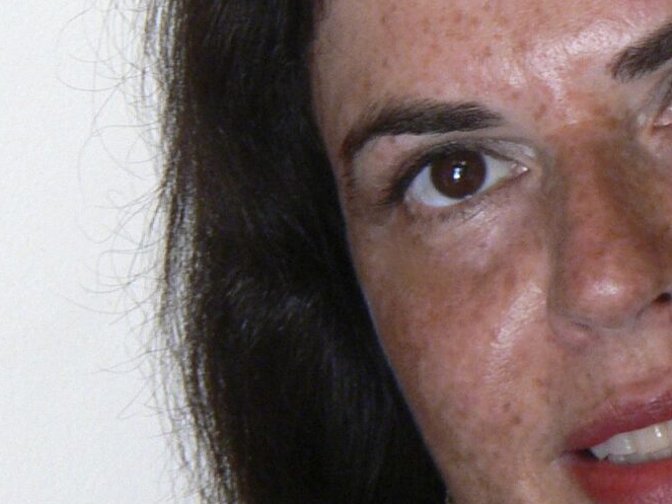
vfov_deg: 3.3
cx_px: 822
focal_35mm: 454
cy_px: 322
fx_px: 8812
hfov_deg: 4.4
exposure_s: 1/30
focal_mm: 24.6
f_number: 3.3
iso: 200
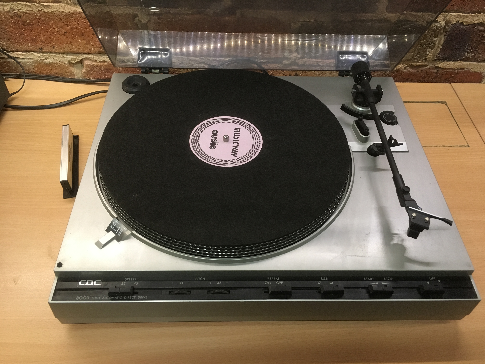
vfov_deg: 48.2
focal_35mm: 29
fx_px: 406
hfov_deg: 61.7
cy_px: 182
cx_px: 242
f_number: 2.2
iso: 200
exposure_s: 1/33
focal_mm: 4.15
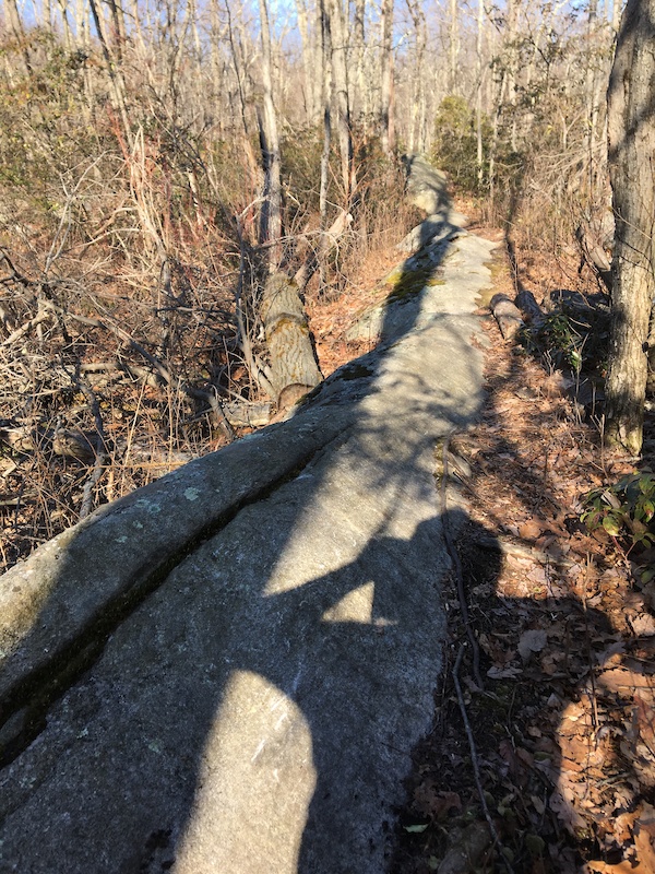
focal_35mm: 29
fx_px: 732
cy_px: 437
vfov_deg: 61.7
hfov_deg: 48.2
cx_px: 328
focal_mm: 4.15
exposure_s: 1/411
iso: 25
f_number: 2.2
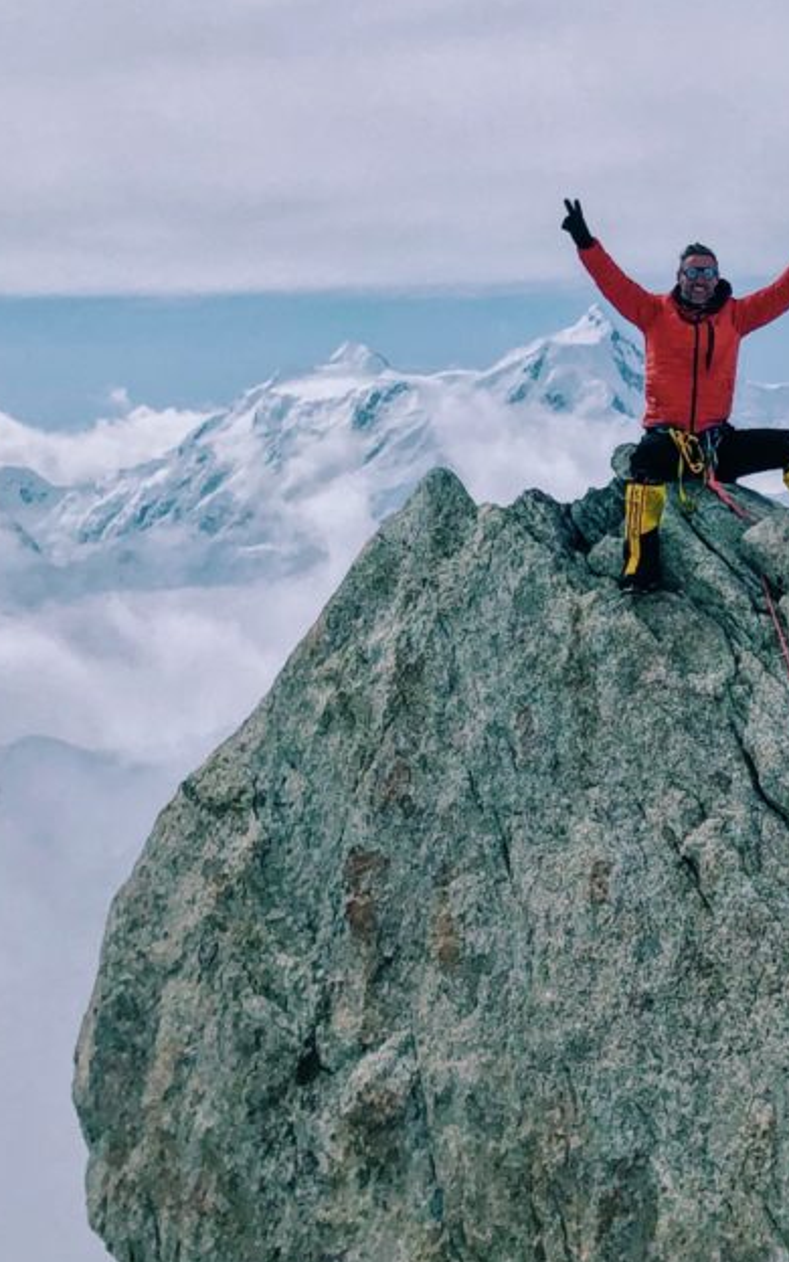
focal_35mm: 73
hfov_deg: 17.4
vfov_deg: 27.4
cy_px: 186
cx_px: 815
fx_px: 2512
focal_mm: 4
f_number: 1.8
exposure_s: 1/12048
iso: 25
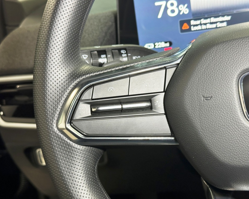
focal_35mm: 51
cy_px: 101
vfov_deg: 29.7
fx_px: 376
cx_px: 133
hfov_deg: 36.6
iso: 320
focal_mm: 6.86
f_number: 1.78
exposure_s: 1/40
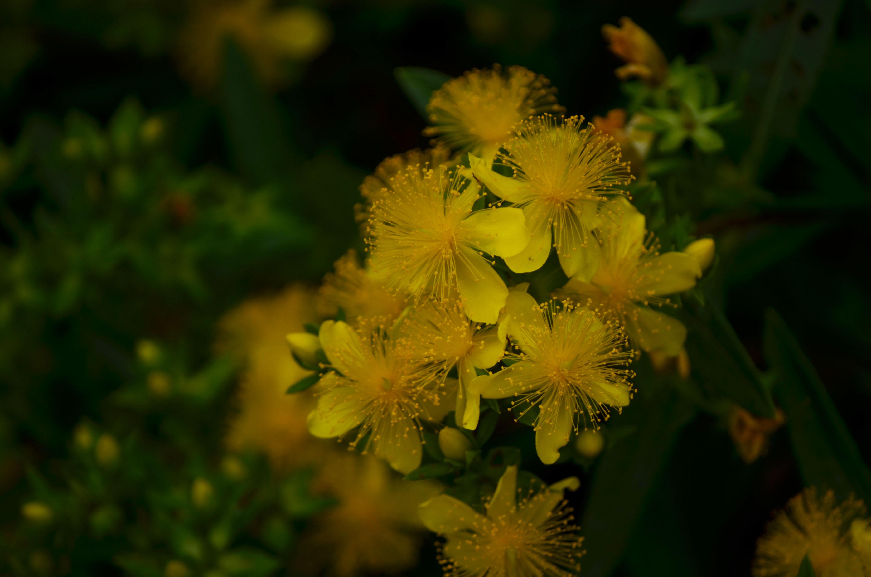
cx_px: 471
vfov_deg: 4.2
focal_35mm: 326
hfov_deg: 6.3
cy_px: 303
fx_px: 7871
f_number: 5.6
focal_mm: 200
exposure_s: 1/1600
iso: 100
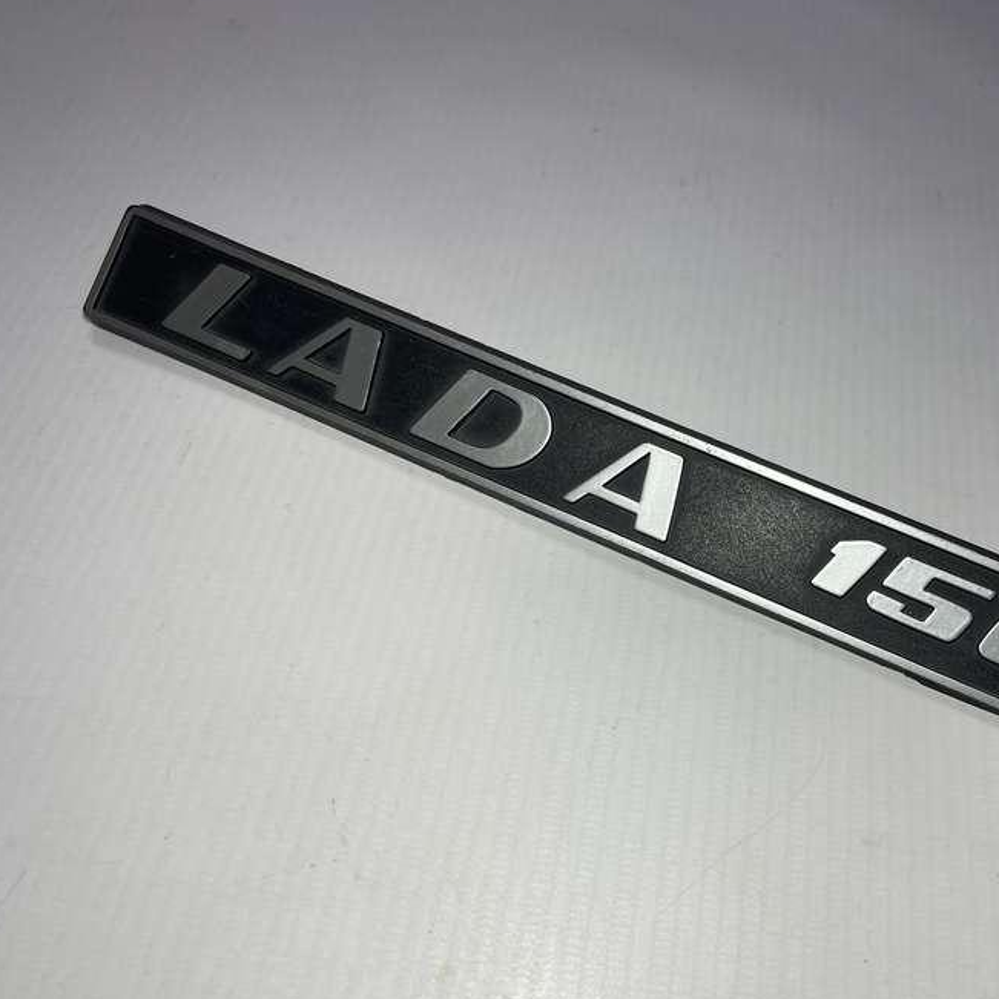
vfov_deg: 49.7
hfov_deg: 48.8
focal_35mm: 33
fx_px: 1077
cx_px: 671
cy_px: 493
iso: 145
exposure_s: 1/50
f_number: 1.79
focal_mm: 4.74
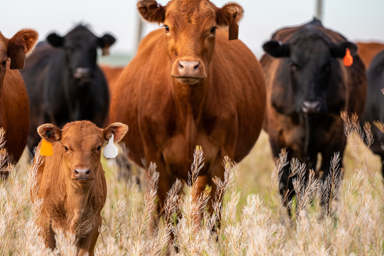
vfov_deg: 3.5
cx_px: 160
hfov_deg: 5.3
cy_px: 149
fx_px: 4172
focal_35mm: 391
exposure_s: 1/500
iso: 400
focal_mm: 270
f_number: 5.6
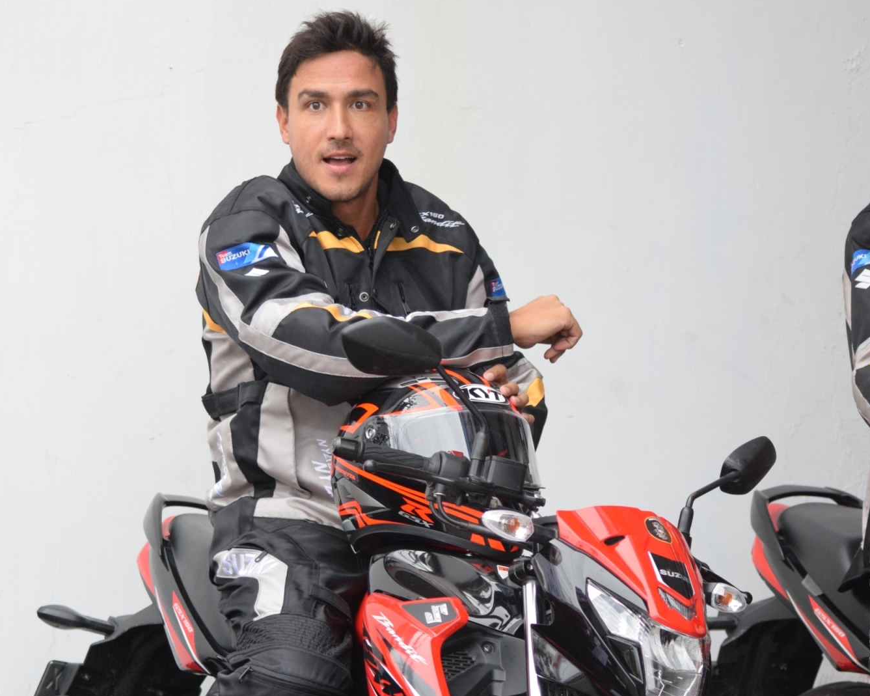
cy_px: 543
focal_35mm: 202
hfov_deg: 9.6
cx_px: 435
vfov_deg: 7.7
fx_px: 5193
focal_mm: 95
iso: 1250
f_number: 4
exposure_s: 1/500
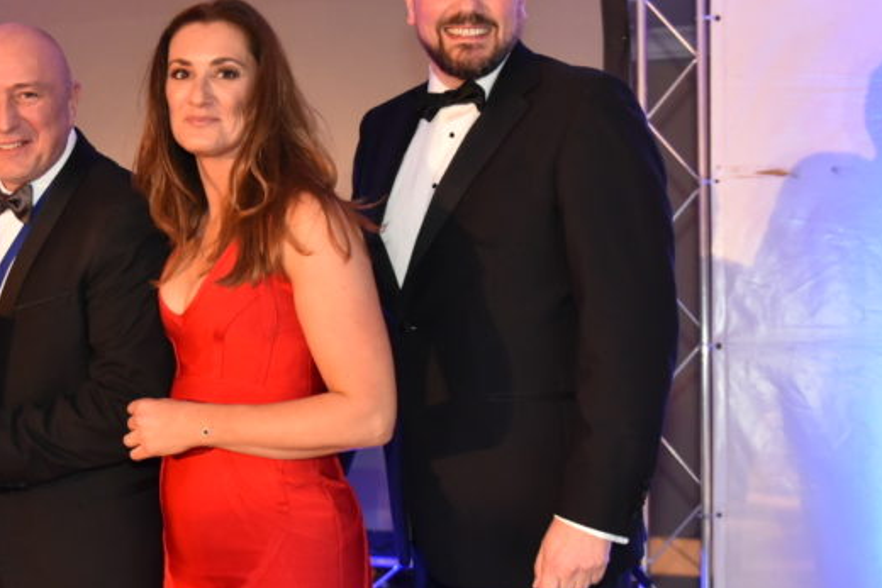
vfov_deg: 21.6
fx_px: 1544
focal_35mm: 63
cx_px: 187
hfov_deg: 31.1
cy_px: 238
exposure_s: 1/160
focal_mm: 32
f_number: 2.8
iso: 3200
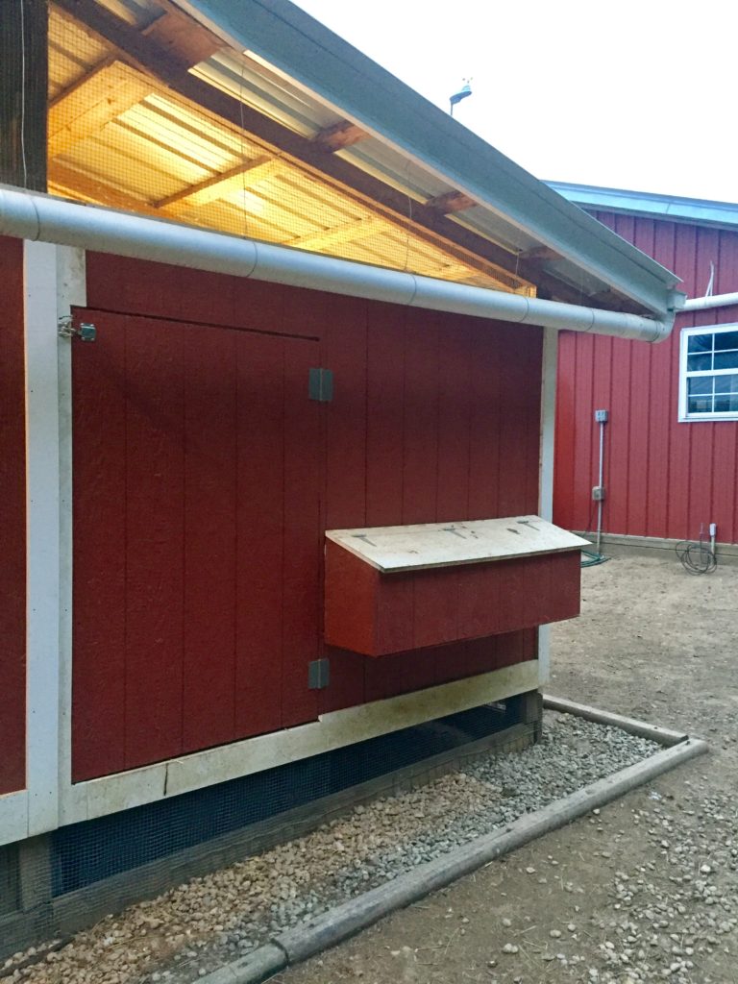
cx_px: 369
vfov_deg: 61.7
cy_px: 492
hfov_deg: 48.2
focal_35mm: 29
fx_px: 824
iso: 250
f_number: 2.2
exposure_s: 1/15
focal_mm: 4.15
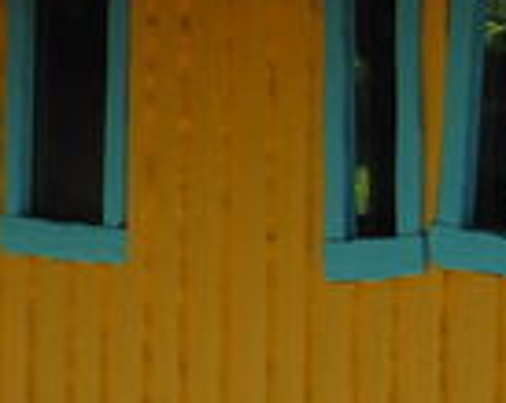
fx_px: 4438
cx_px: 620
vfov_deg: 5.2
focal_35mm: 297
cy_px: -37
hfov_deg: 6.5
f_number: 8
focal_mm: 36
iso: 100
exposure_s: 1/250
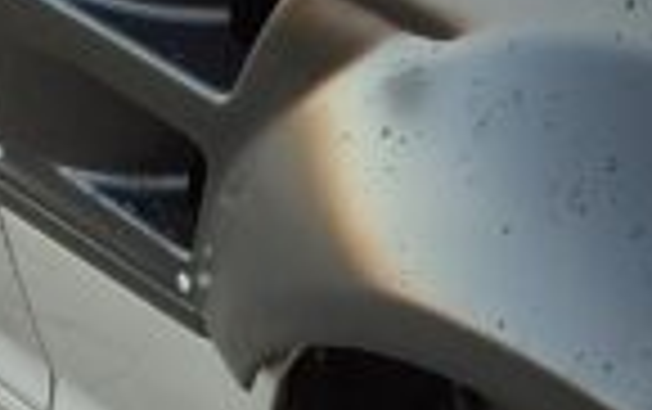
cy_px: 518
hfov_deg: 16.3
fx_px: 2206
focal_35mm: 124
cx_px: 706
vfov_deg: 10.4
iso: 99
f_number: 1.9
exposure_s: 1/100
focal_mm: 6.04
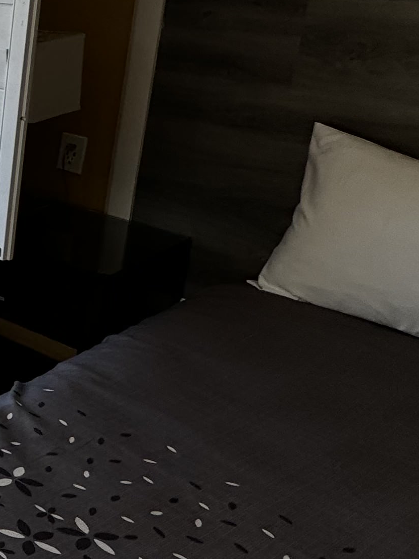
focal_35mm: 51
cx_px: -402
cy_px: 151
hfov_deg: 18.9
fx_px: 823
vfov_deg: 36.8
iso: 40
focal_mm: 2.22
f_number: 2.2
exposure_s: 1/168
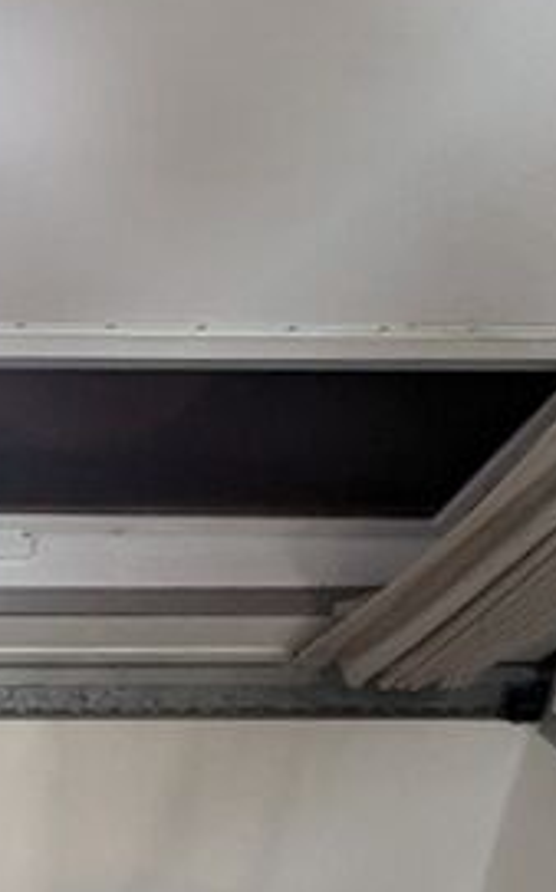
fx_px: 1360
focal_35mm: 56
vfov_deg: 31.1
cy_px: 1048
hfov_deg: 20.8
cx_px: -191
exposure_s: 1/23.8
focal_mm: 1.95
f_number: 2.2
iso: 359
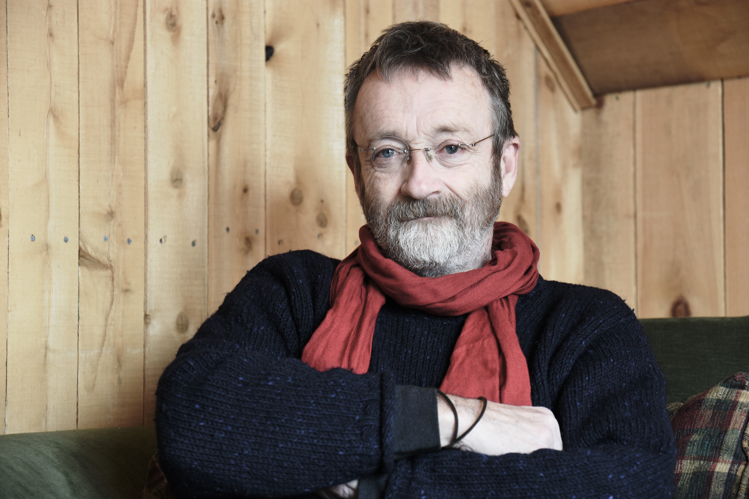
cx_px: 374
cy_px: 250
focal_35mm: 87
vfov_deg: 15.7
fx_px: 1810
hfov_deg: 23.4
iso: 200
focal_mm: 58
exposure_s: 1/30
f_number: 4
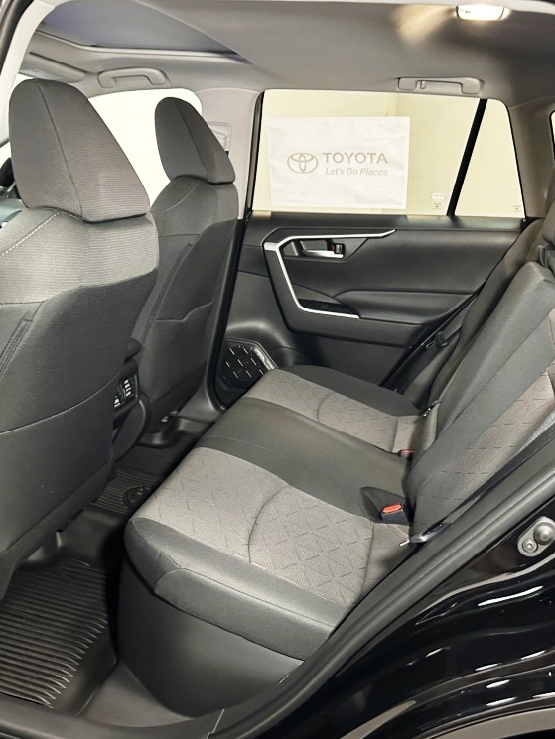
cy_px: 375
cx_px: 240
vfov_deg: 55.3
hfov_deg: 42.9
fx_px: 705
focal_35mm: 33
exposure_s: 1/30
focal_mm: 6.86
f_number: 1.78
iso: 800
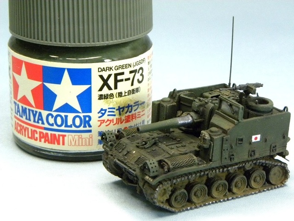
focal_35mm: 105
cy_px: 110
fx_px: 892
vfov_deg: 14.1
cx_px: 147
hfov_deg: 18.7
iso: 400
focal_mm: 18.8
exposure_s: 1/51.2
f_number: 8
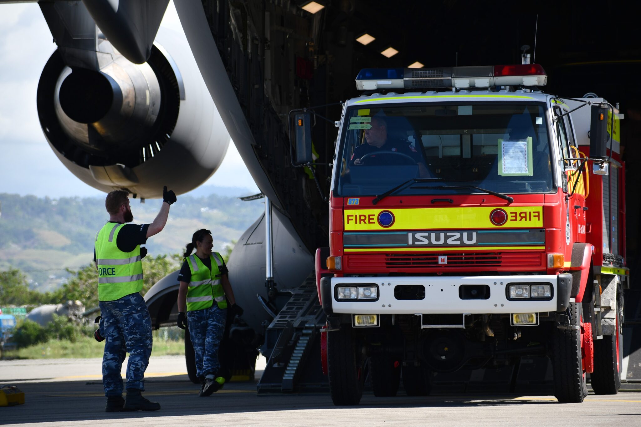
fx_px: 4130
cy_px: 214
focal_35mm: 232
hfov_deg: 8.9
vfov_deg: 5.9
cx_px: 320
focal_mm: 155
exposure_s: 1/400
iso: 100
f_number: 5
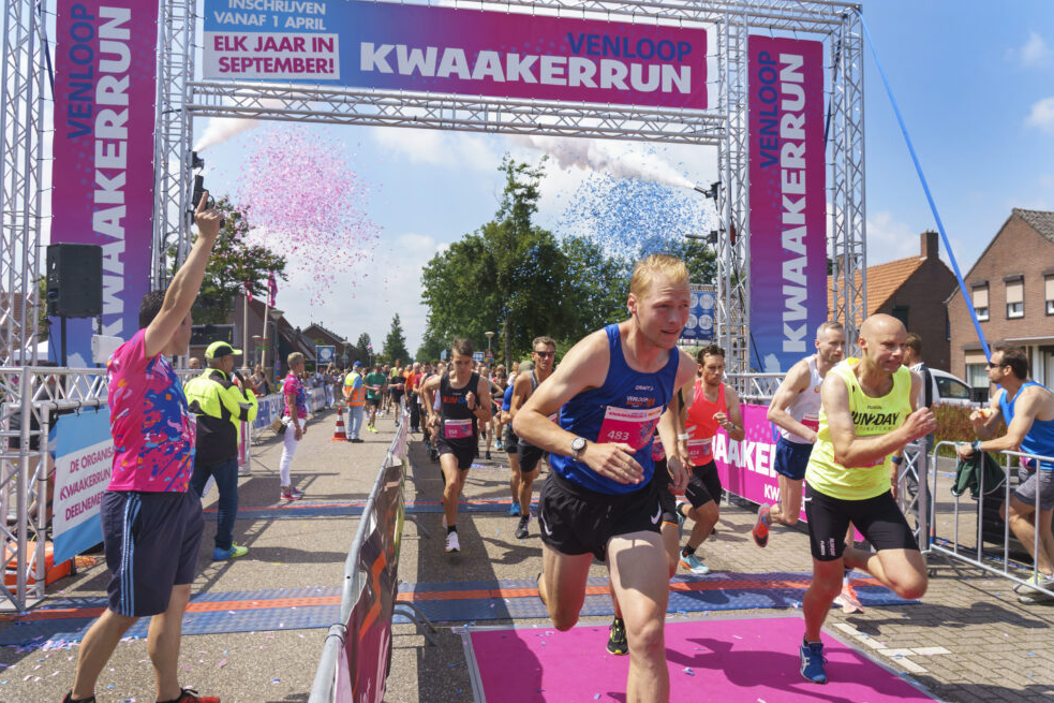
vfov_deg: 51.3
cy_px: 357
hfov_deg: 71.5
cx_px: 529
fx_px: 732
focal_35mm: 25
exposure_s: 1/2000
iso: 800
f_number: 6.3
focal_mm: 24
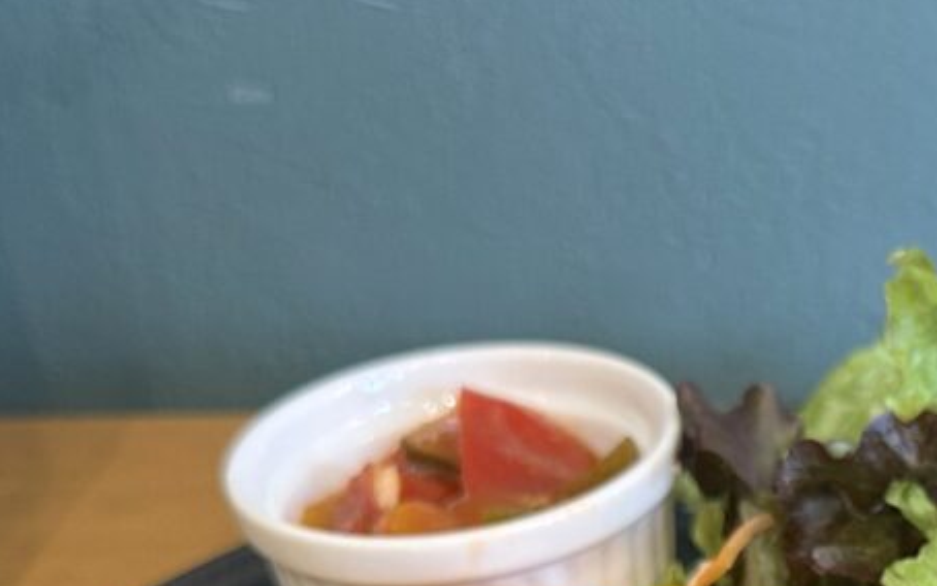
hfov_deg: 23.2
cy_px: 811
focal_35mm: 86
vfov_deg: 14.4
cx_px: 918
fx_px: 2197
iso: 200
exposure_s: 1/60
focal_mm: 6.86
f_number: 1.78
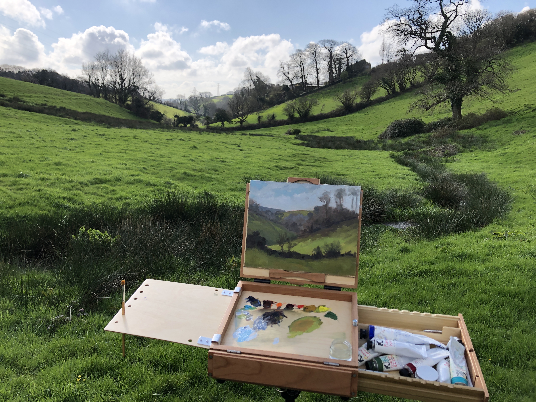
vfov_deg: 49.7
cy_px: 201
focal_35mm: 28
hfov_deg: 63.4
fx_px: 434
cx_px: 268
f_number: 1.8
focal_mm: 3.99
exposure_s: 1/1279
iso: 20
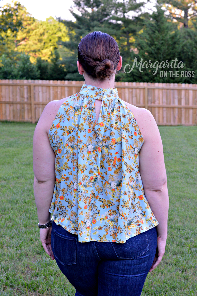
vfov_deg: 27.0
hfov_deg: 18.1
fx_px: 617
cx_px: 98
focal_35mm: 75
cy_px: 148
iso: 400
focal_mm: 50
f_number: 7.1
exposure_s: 1/80
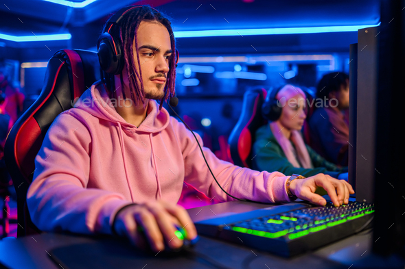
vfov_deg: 37.8
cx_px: 202
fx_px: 394
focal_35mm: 35
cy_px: 134
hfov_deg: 54.4
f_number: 1.4
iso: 1000
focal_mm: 35
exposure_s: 1/200
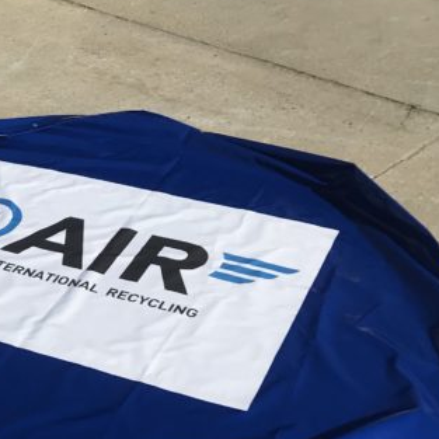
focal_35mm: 81
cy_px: 1
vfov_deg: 20.7
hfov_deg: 21.0
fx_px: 1162
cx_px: 50
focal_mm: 3.99
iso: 20
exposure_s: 1/4000
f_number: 1.8
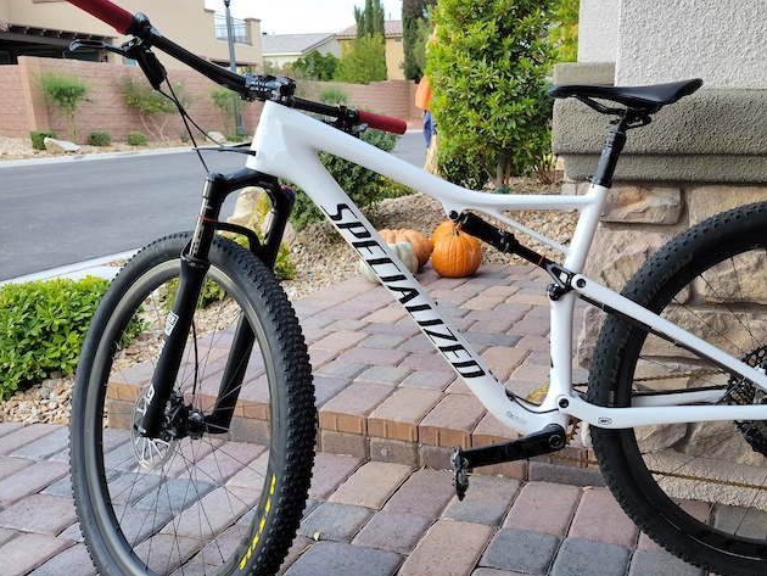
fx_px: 731
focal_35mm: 33
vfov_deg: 42.9
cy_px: 325
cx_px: 481
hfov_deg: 54.7
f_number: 1.8
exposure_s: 1/119
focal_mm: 5.4
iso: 125
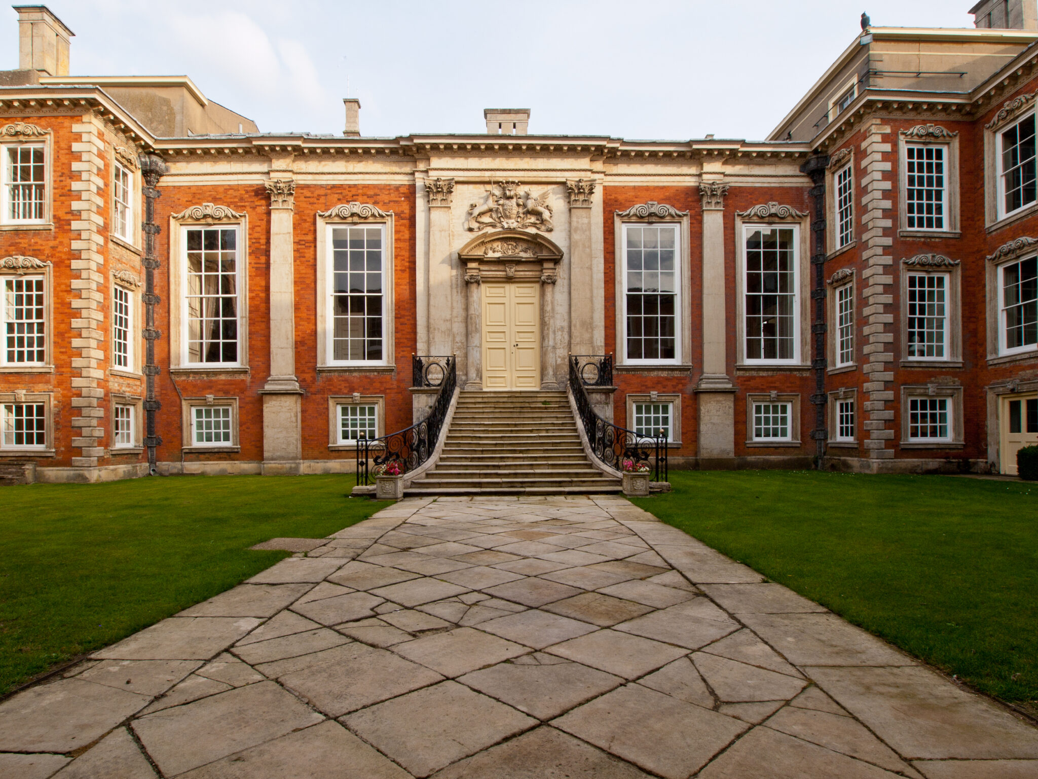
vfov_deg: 71.6
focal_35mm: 18
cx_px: 519
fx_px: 540
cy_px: 390
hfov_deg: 87.8
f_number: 13
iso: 100
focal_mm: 9
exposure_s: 1/50
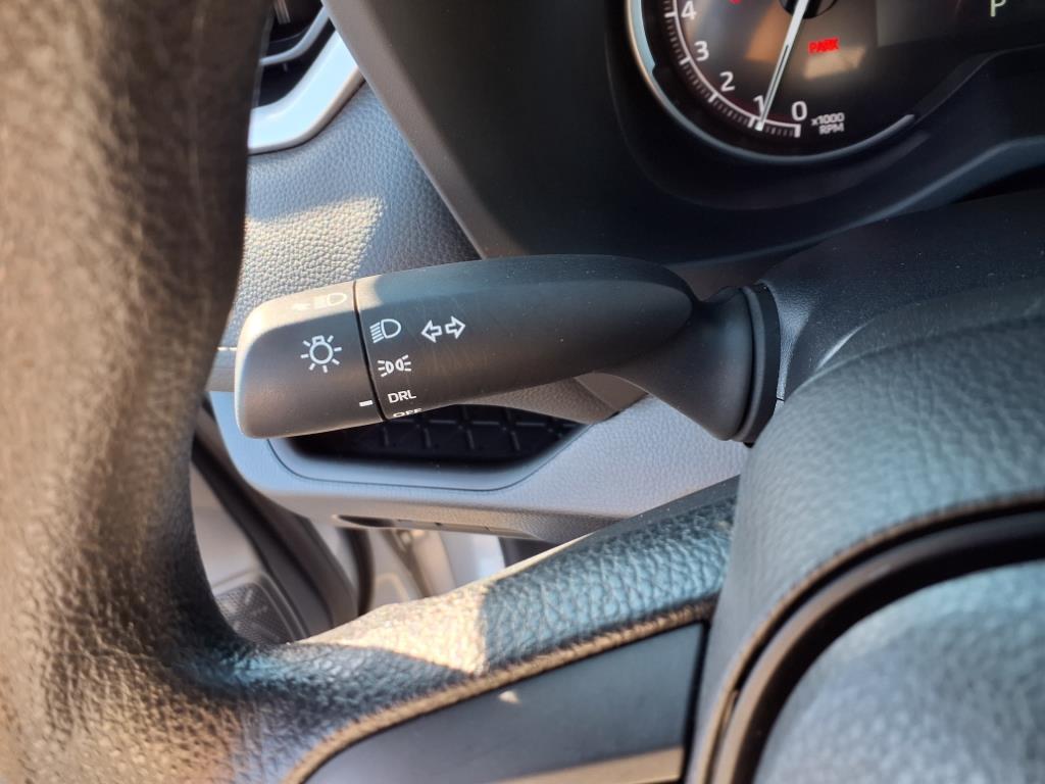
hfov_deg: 65.3
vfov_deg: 51.4
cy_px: 392
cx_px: 522
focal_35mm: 27
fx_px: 815
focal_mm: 3.58
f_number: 1.9
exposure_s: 1/120
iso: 40
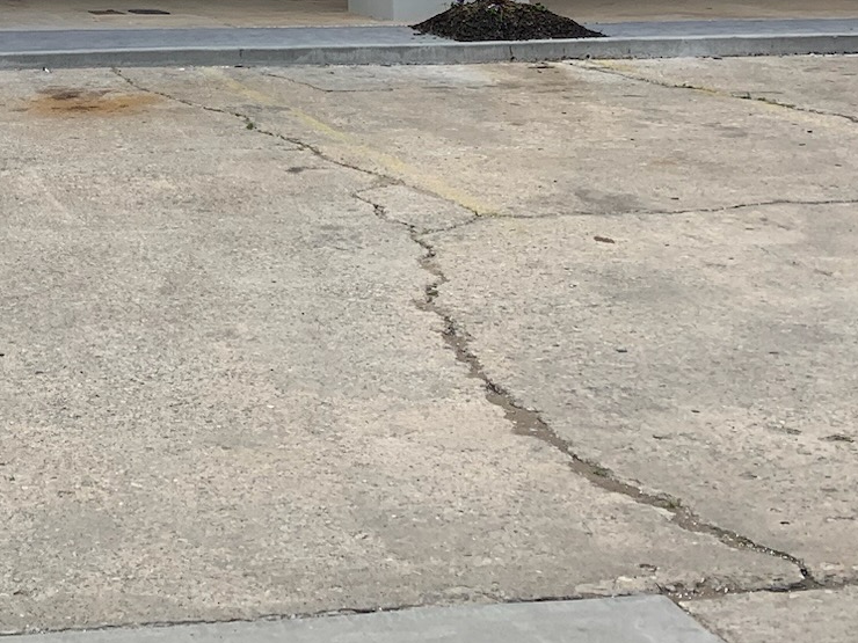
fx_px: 1785
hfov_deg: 25.0
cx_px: -102
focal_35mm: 72
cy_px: -176
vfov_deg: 19.0
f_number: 1.8
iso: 25
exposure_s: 1/664
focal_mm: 4.25
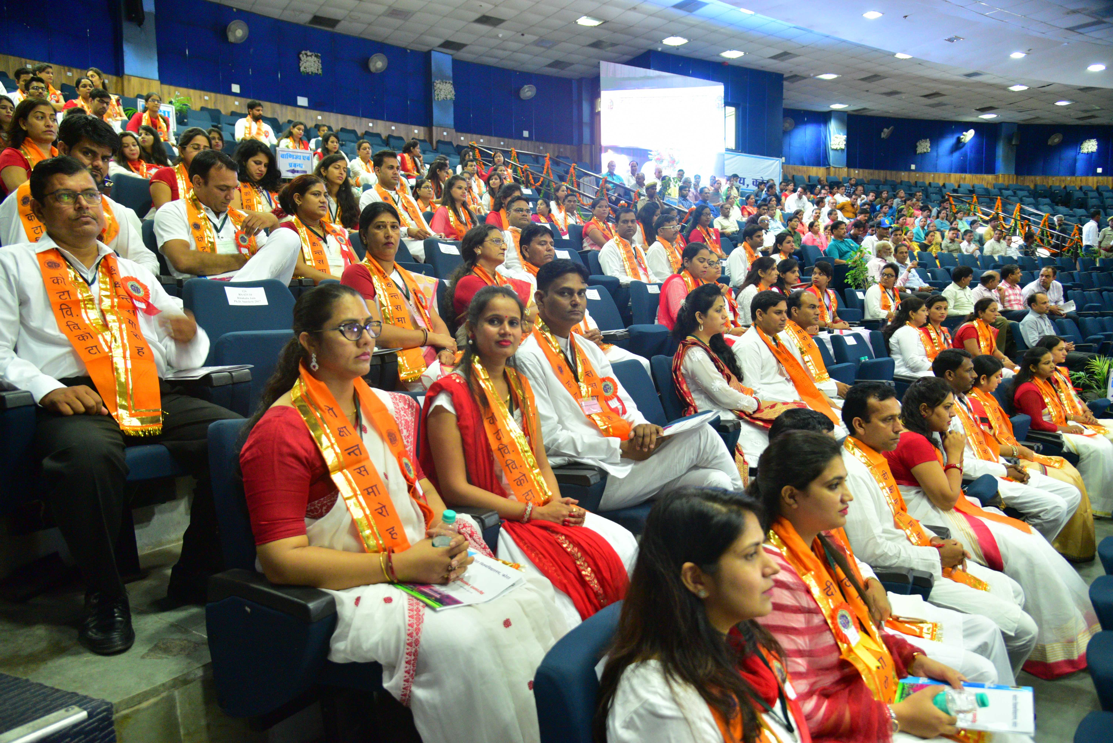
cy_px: 372
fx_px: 742
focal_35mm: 24
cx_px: 556
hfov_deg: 73.7
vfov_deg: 53.2
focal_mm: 24
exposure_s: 1/30
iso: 2500
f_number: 4
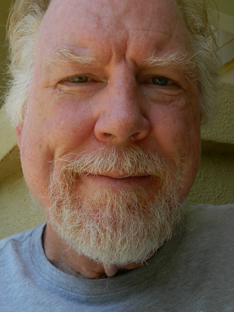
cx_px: 118
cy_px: 130
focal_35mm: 34
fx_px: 306
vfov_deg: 53.7
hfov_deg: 41.8
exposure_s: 1/400
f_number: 3.1
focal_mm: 4.5
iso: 80
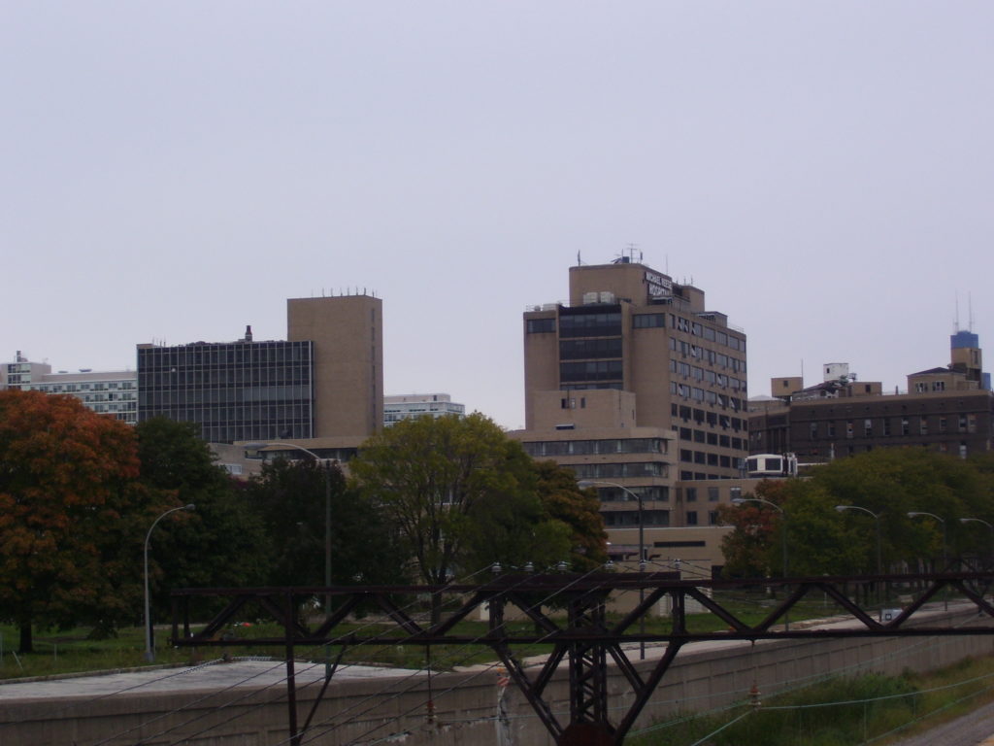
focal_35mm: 87
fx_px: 2498
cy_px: 373
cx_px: 497
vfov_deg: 17.0
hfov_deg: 22.5
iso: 80
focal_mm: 14.3
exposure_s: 1/350
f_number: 4.3
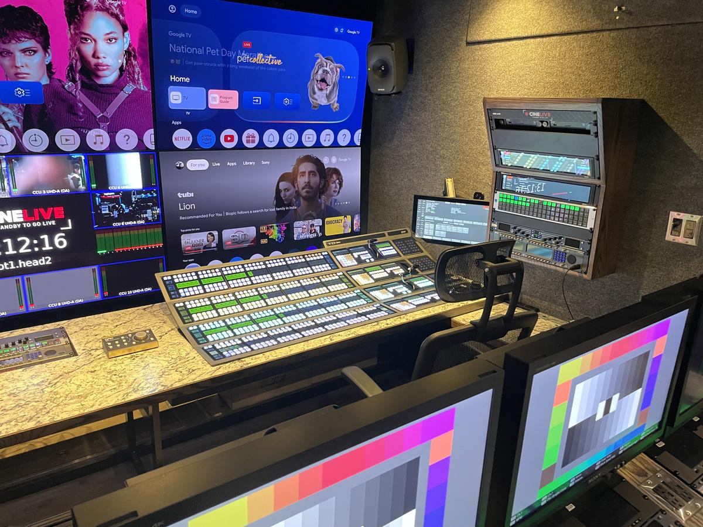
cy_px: 264
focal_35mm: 26
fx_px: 528
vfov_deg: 53.1
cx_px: 352
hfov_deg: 67.3
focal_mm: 4.2
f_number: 1.6
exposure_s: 1/60
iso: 320
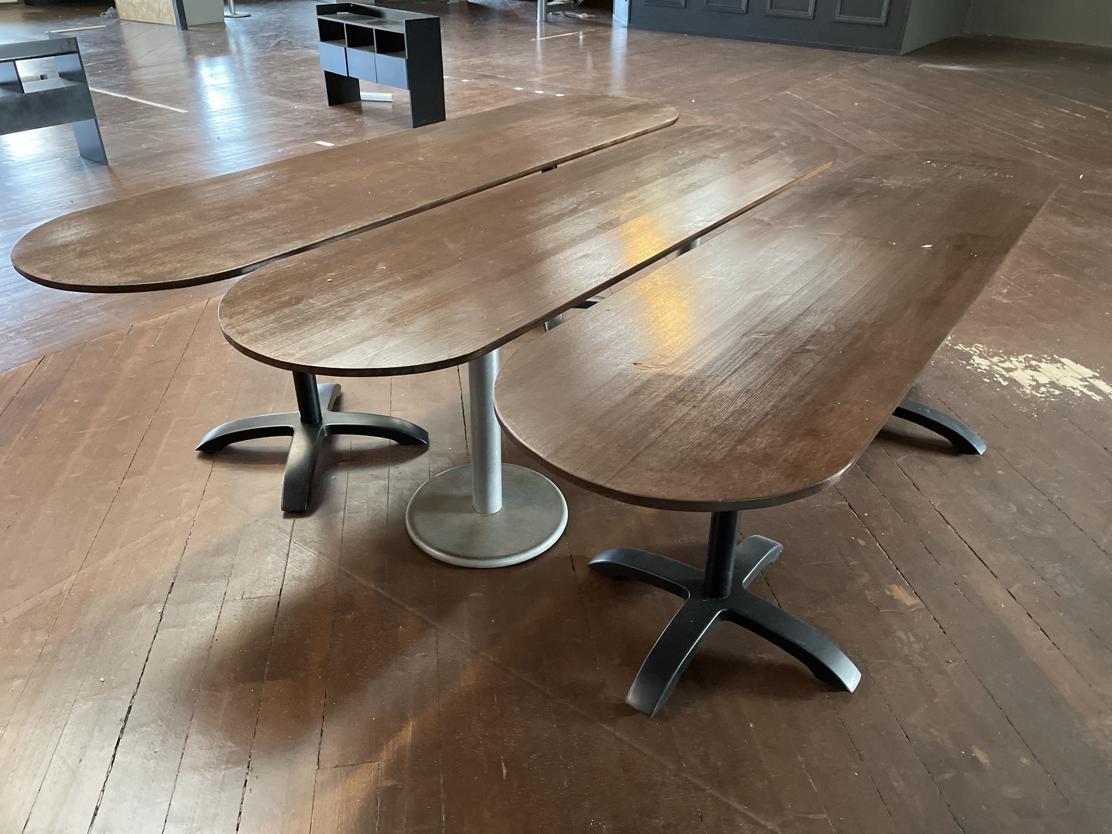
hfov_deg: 67.3
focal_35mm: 26
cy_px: 417
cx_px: 556
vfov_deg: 53.1
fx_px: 835
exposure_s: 1/33
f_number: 1.6
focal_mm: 4.2
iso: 500
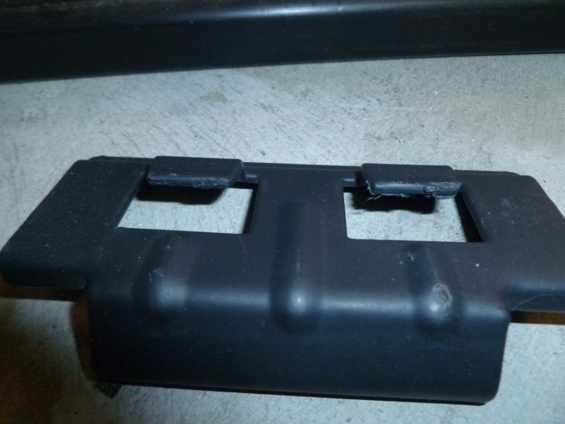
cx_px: 282
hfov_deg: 63.4
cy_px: 212
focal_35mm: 28
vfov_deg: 49.7
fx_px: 457
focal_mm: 5
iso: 400
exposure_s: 1/30
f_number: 3.3
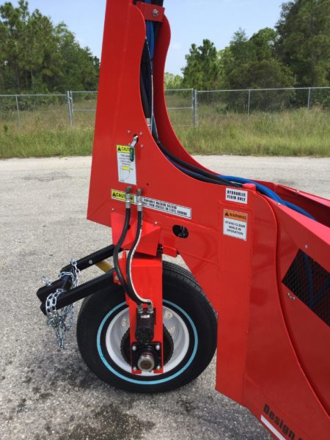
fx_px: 394
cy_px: 220
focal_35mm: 31
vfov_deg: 58.4
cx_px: 165
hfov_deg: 45.4
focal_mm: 3.3
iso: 25
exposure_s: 1/595
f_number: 2.4
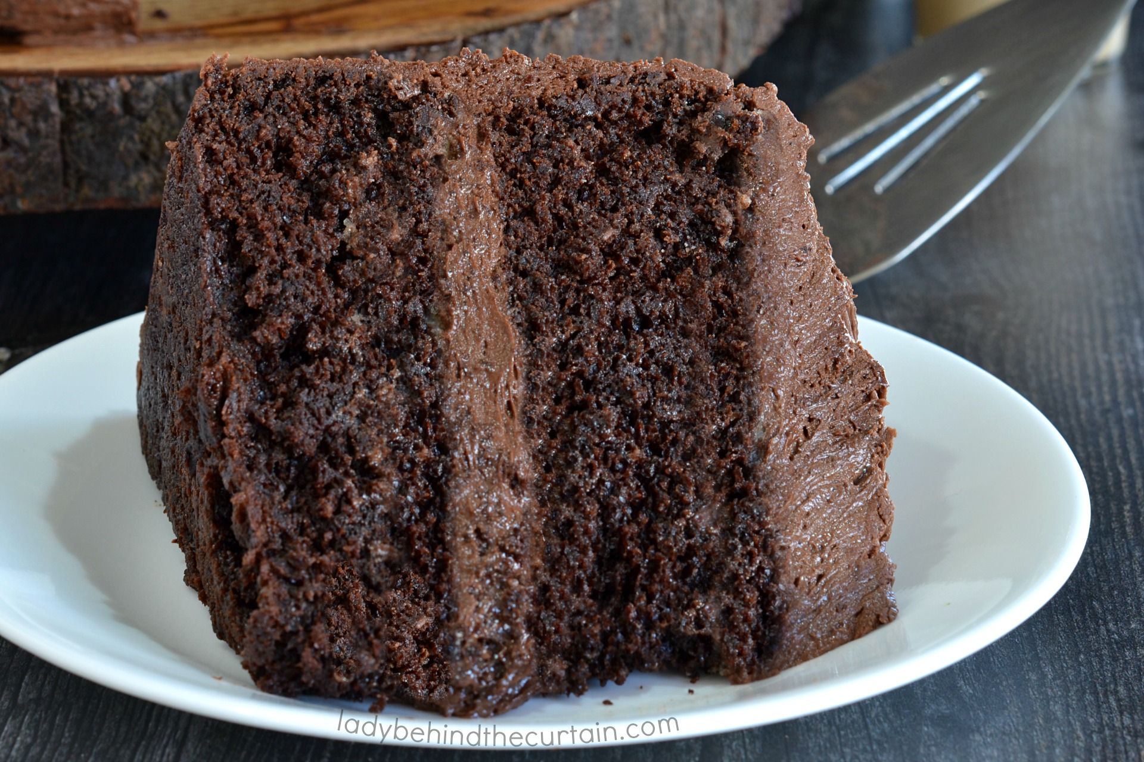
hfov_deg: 27.0
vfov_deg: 18.2
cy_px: 381
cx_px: 572
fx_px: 2383
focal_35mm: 75
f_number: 10
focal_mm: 50
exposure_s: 1/1.6
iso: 100
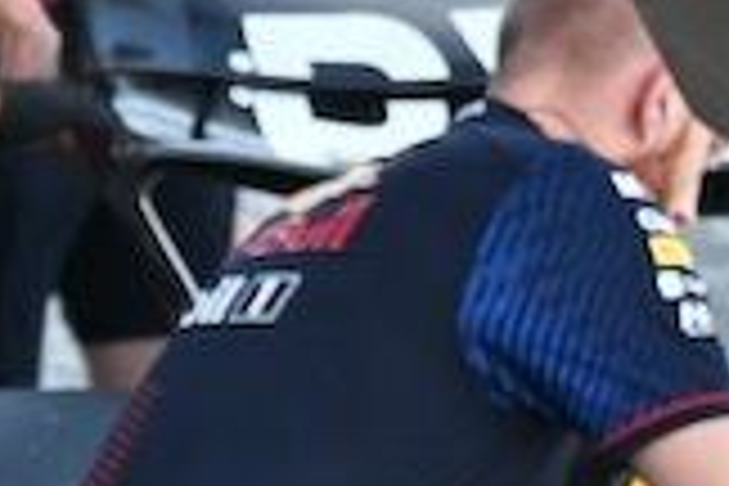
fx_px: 19540
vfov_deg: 1.4
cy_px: 968
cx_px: 1318
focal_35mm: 965
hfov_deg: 2.1
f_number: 7.1
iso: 80
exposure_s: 1/100
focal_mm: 130
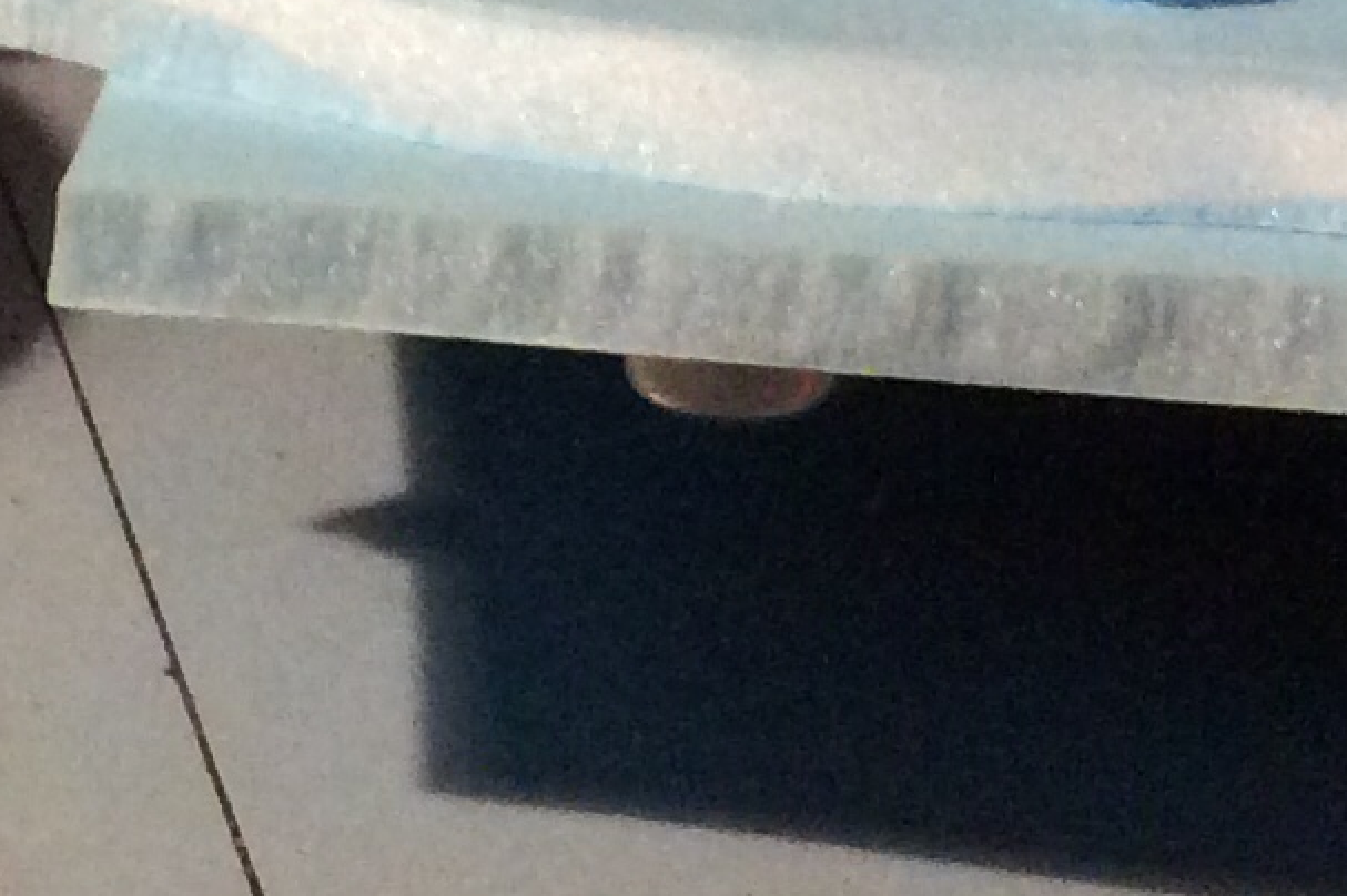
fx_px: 5310
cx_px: -826
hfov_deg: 13.4
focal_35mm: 142
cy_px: 1750
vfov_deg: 9.1
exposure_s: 1/25
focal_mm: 3.3
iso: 250
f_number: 2.4
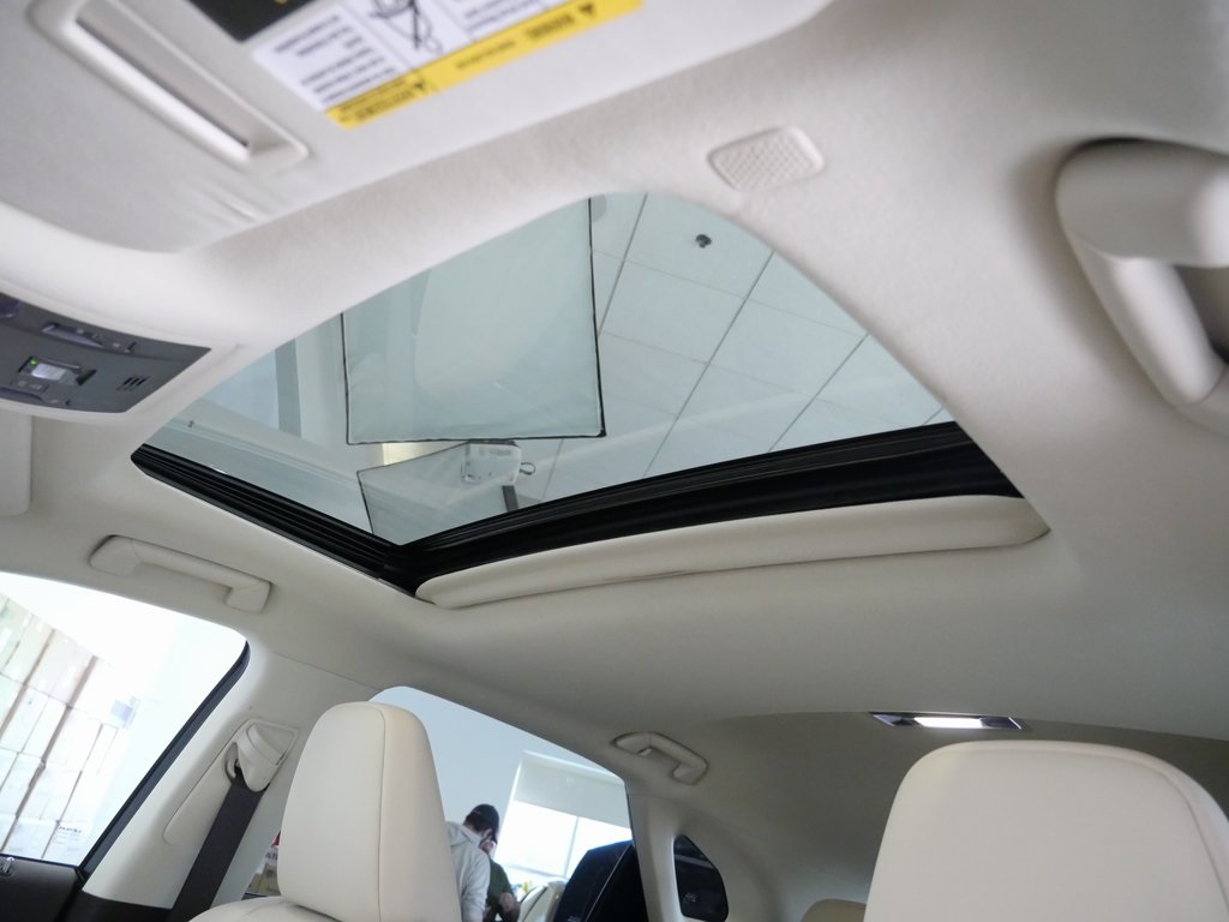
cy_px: 461
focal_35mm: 24
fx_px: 852
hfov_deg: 71.6
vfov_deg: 56.8
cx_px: 614
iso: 3200
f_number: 3.5
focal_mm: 12
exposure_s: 1/50
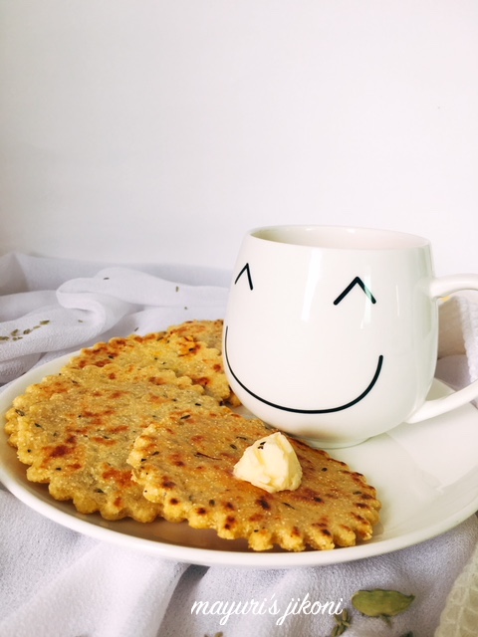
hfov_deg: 48.2
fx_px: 534
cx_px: 239
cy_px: 318
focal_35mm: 29
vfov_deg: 61.7
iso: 25
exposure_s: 1/100
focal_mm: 4.15
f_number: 2.2
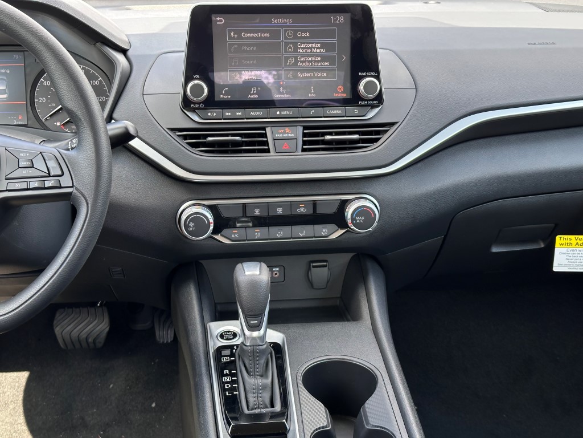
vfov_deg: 30.3
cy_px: 219
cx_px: 292
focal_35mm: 48
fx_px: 808
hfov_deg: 39.7
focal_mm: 6.86
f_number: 1.78
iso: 64
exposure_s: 1/121
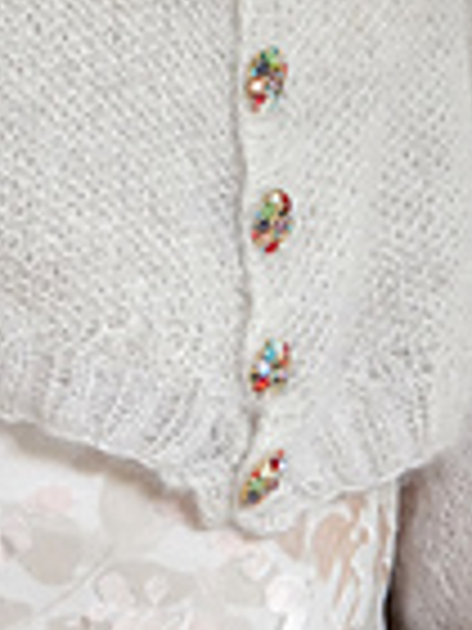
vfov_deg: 12.4
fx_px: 2818
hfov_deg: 9.5
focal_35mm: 155
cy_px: -135
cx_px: 65
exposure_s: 1/160
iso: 1600
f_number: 4
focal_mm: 30
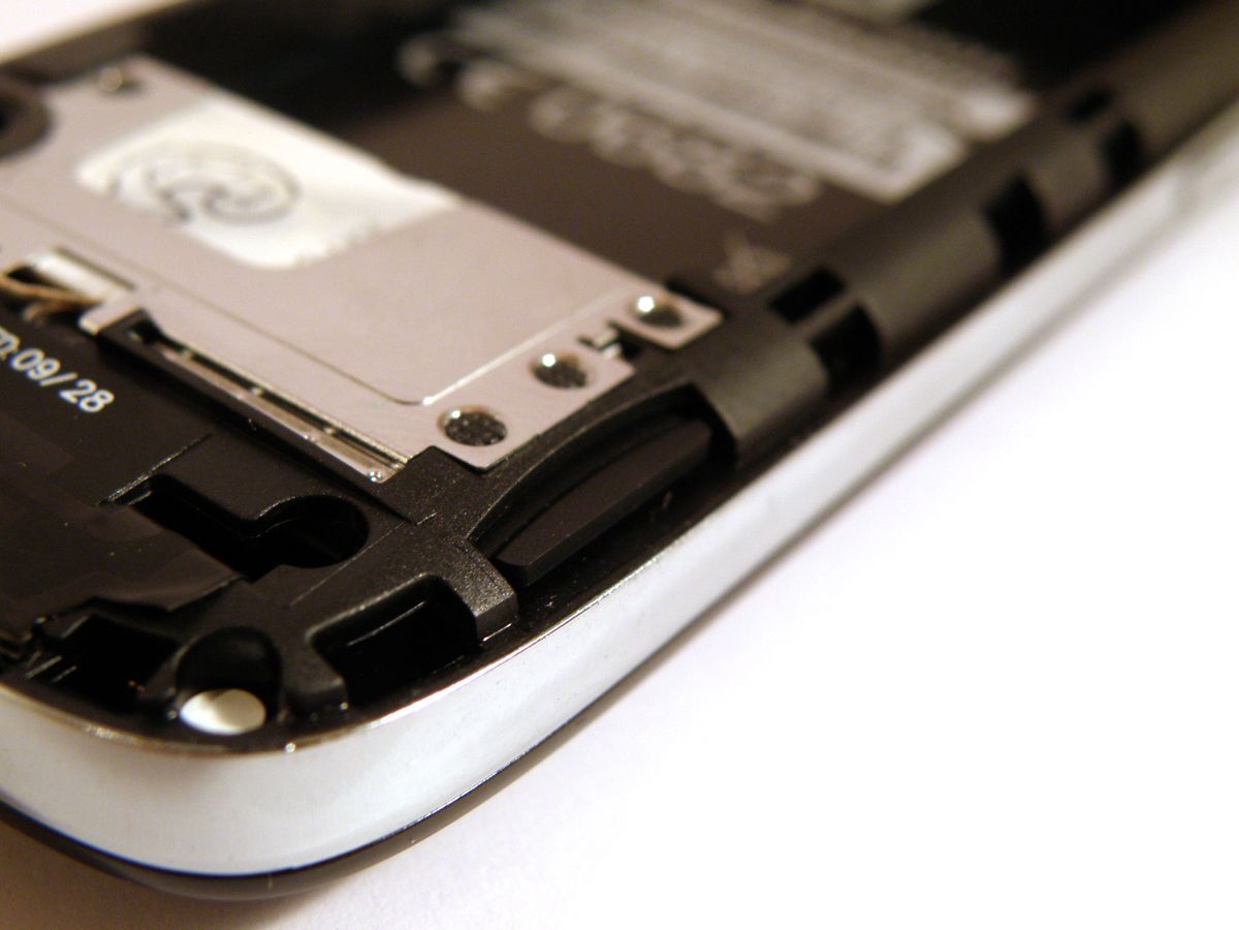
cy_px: 465
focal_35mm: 55
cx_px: 620
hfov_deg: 34.9
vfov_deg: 26.6
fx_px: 1969
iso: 125
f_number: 3.5
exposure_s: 1/20
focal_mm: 9.77
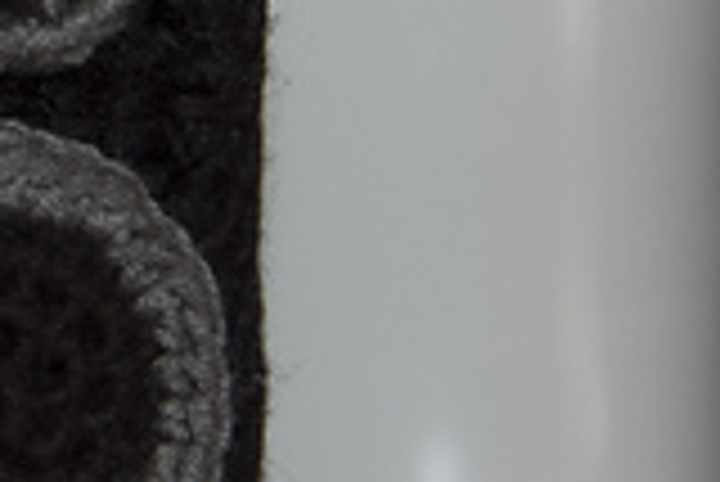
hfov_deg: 5.8
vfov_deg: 4.0
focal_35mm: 347
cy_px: 0
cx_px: -585
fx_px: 6946
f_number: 4.5
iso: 400
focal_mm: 58
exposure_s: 1/60
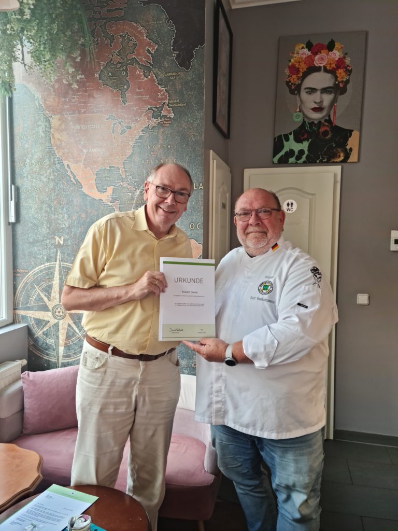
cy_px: 266
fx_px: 414
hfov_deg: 51.4
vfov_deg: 65.3
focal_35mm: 27
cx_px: 199
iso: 80
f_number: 2
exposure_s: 1/50
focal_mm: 5.9
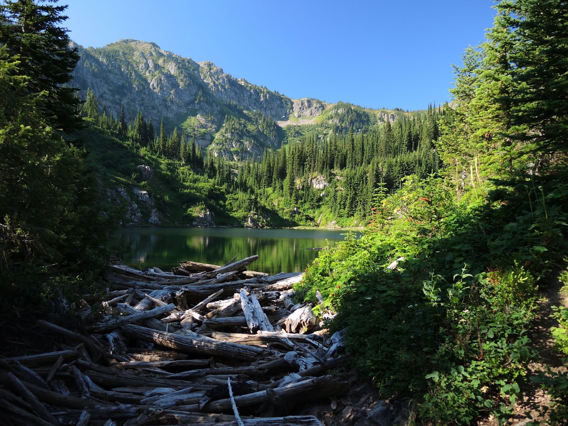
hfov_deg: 63.4
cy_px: 213
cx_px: 284
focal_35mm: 28
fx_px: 459
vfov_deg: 49.7
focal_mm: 6
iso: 80
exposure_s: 1/250
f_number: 2
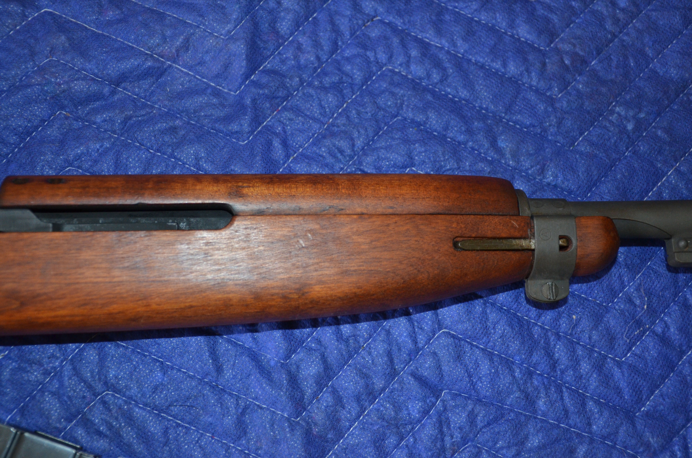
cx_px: 346
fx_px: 1007
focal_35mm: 52
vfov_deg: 25.6
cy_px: 229
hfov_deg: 37.9
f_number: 4.2
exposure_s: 1/60
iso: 800
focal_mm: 35
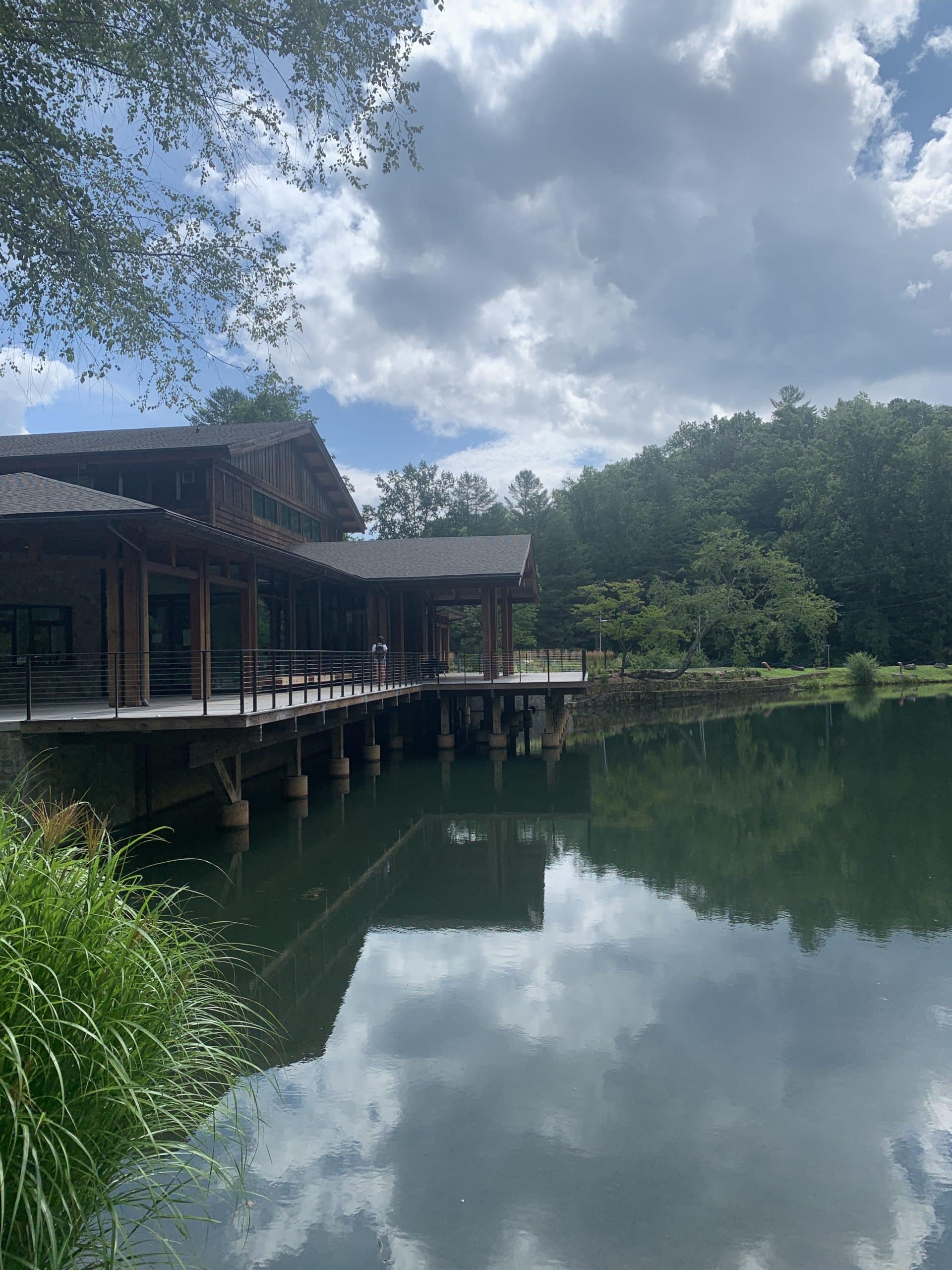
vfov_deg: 67.3
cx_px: 476
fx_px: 953
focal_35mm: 26
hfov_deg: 53.1
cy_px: 635
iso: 25
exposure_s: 1/2994
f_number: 1.8
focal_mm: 4.25
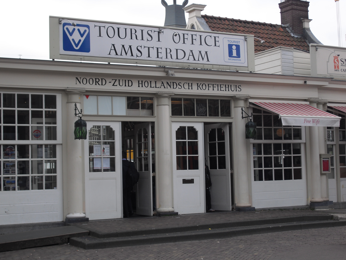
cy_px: 130
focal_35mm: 63
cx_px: 173
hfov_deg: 30.7
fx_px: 630
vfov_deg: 23.3
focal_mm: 11.2
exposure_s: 1/80
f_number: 10.6
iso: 64
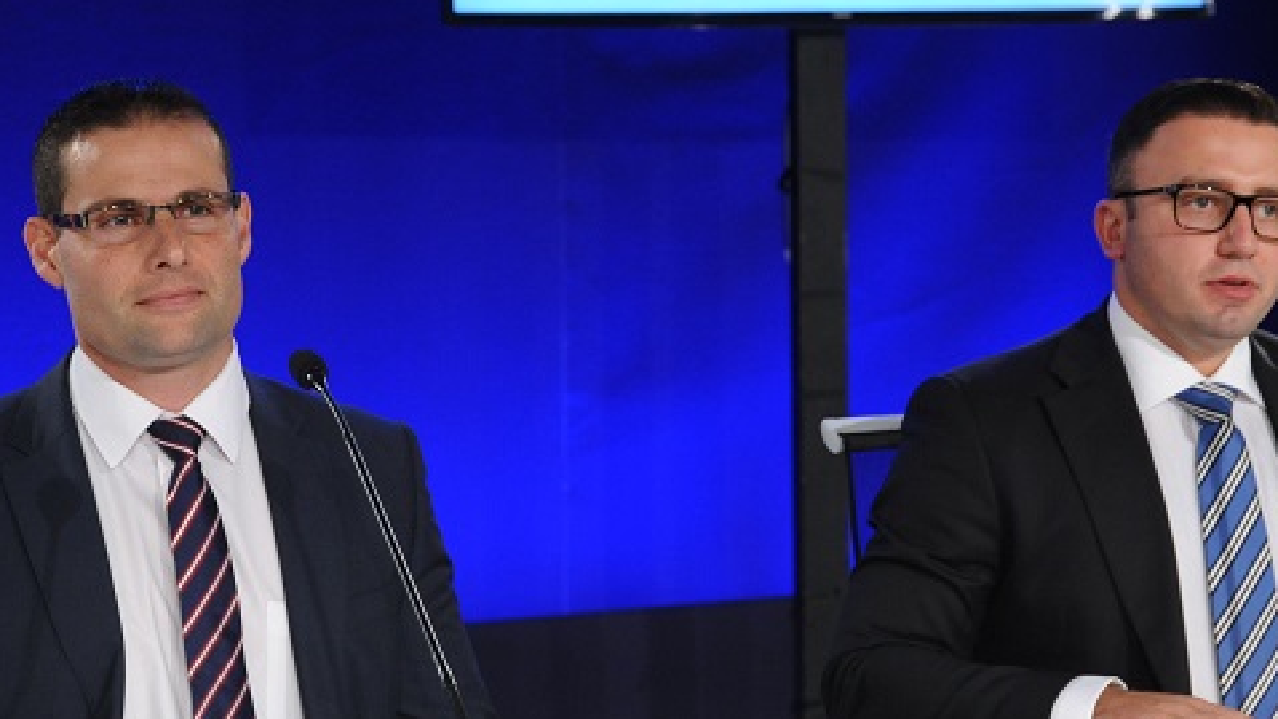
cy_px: 310
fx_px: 3220
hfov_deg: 22.4
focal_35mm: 95
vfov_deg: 12.7
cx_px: 690
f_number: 5.6
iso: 2500
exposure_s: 1/125
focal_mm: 62
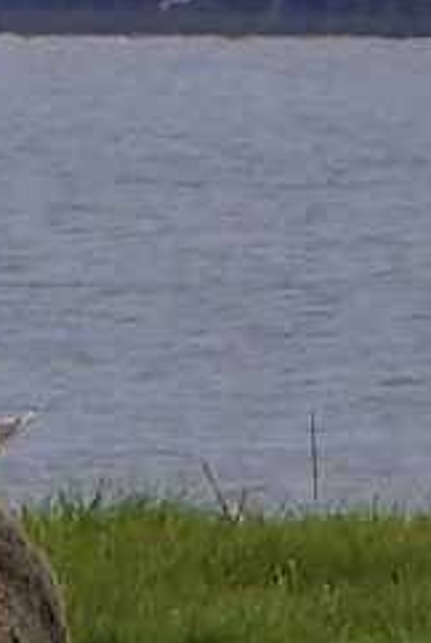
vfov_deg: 0.6
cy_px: -436
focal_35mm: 3515
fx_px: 62939
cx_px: -1524
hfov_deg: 0.4
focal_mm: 57.5
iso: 100
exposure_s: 1/640
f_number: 4.5
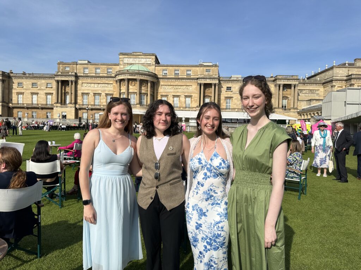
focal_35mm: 24
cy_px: 135
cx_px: 180
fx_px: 250
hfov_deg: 71.6
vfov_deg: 56.8
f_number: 1.78
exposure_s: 1/6623
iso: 80
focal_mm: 6.86
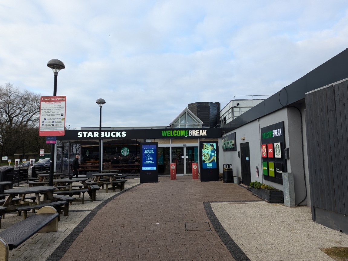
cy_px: 132
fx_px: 251
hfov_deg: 69.4
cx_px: 176
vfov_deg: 54.9
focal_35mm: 25
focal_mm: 6.81
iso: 52
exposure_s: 1/615
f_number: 1.85
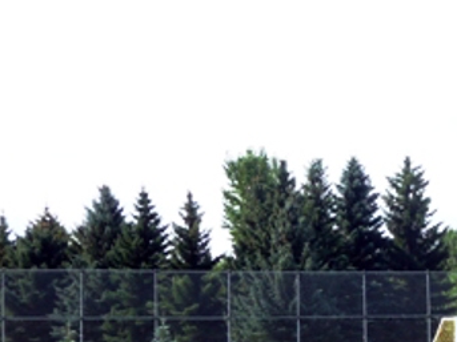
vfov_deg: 7.5
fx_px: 2587
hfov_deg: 10.0
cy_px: 318
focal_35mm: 196
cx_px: 418
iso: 100
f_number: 4.5
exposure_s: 1/320
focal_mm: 10.5
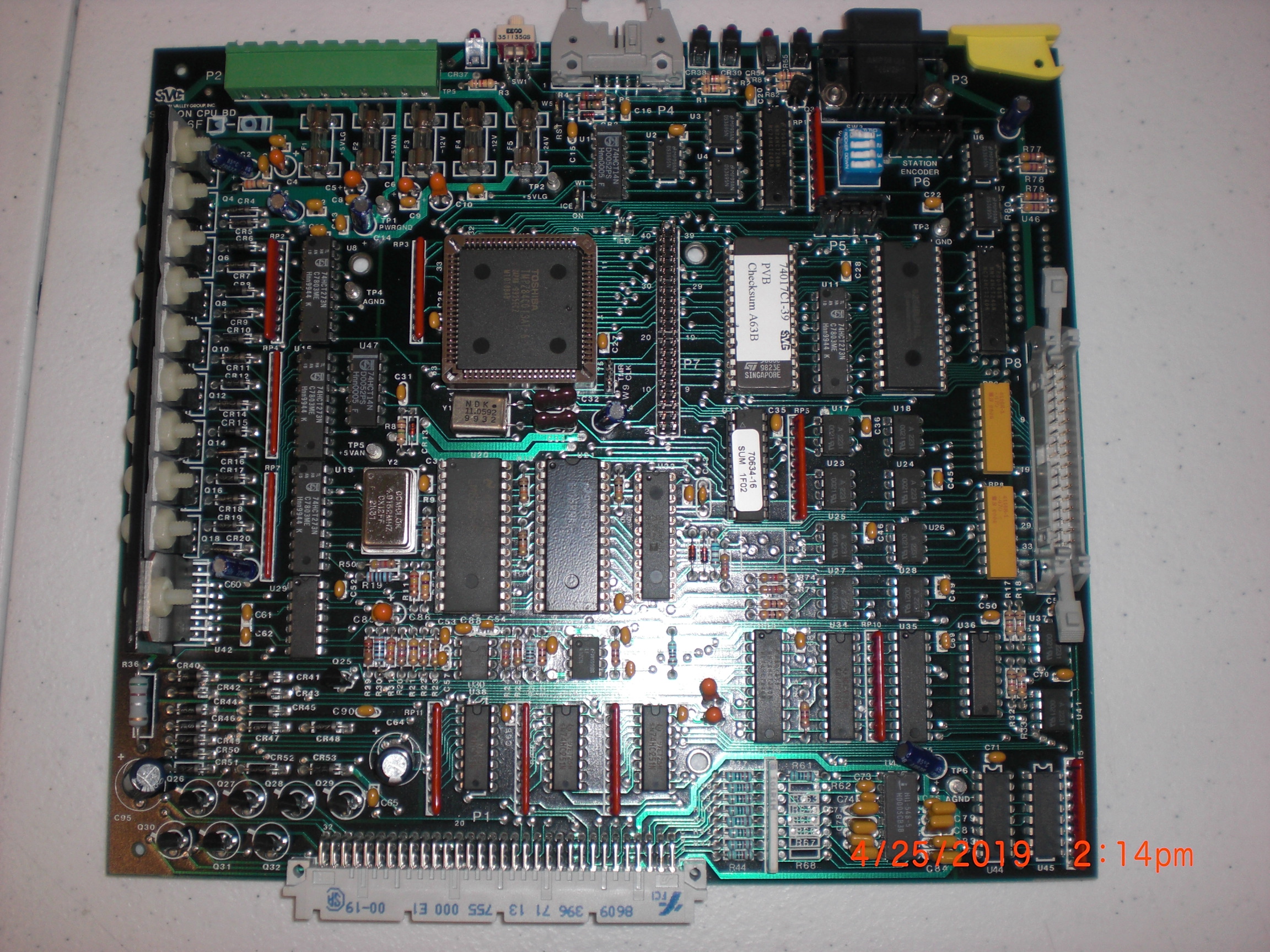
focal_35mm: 38
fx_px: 1394
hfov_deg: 49.0
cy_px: 476
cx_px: 635
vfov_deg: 37.7
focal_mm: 6.3
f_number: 3.1
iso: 64
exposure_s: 1/60
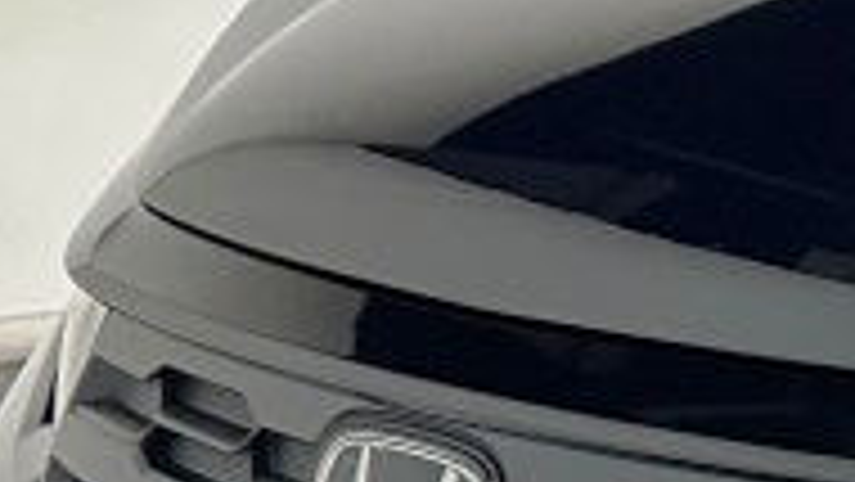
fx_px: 3198
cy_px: 459
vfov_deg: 8.6
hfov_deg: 13.2
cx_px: 1688
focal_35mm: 141
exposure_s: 1/60
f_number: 1.78
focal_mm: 6.86
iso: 400
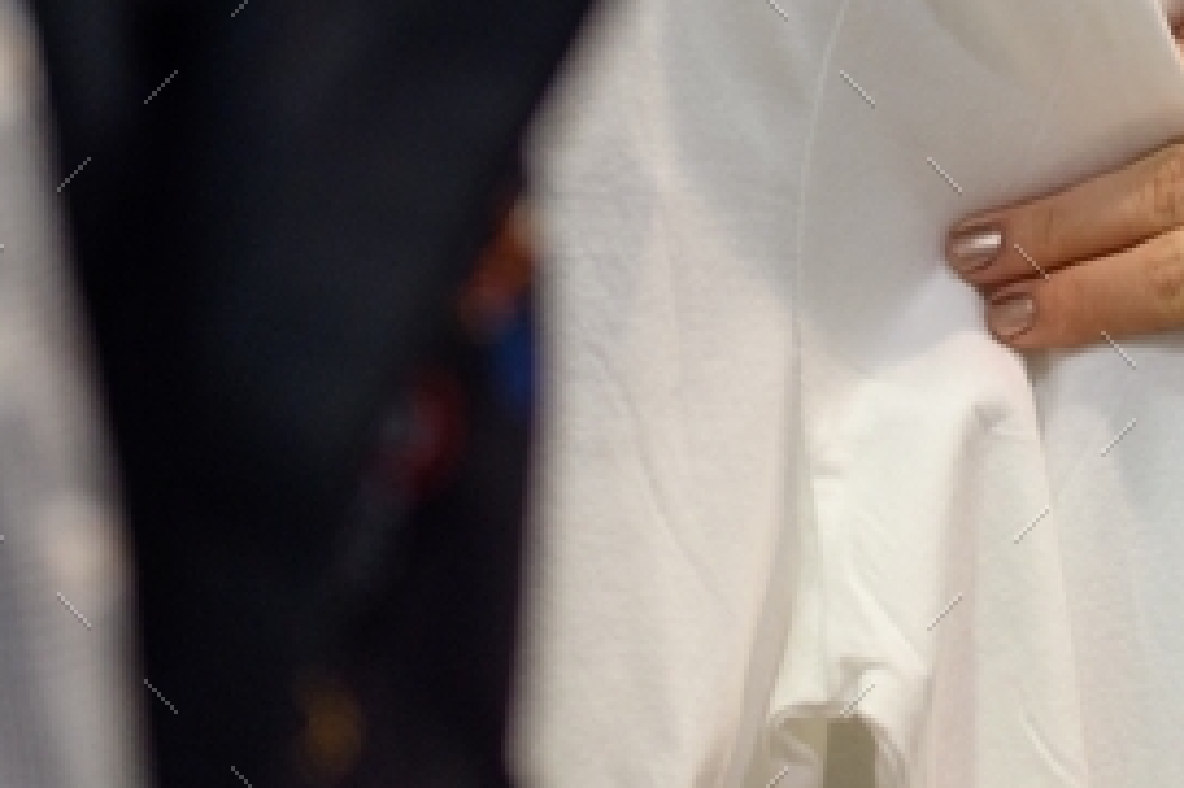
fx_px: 3714
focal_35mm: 113
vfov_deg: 11.9
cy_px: -59
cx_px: 1140
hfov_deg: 17.7
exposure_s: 1/250
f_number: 2.2
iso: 1250
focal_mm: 35
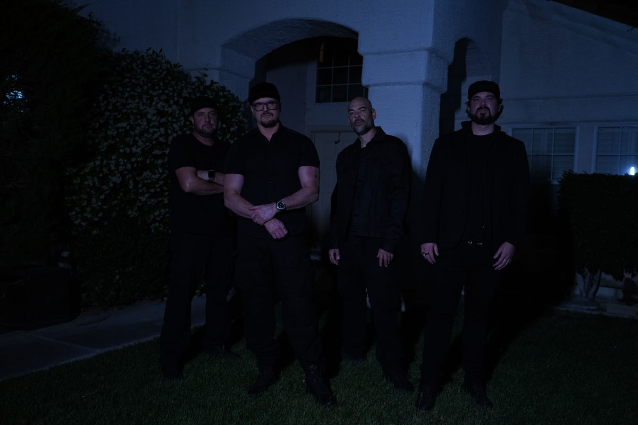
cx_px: 319
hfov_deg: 57.2
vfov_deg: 40.0
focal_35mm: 33
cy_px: 212
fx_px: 585
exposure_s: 1/60
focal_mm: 33
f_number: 4
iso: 2000
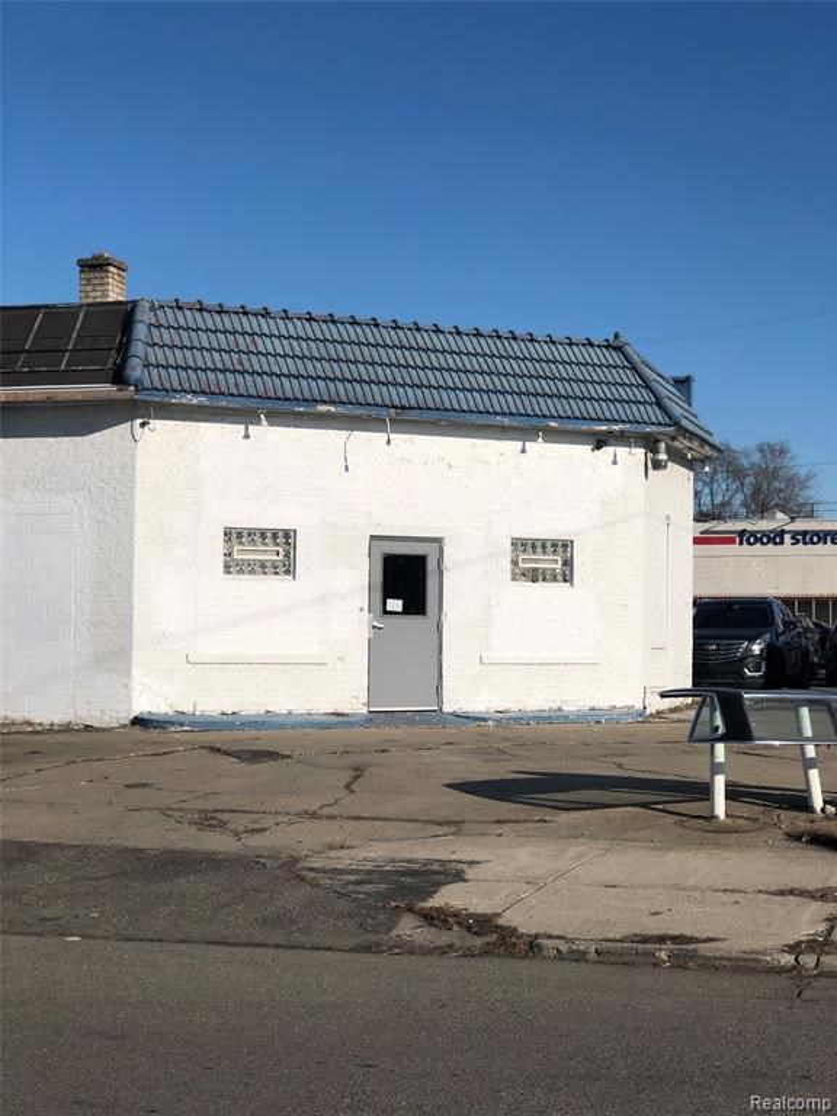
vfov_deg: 33.8
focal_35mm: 57
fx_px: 1838
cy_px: 558
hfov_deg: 25.7
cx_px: 418
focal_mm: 6.6
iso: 20
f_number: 2.8
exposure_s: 1/1799
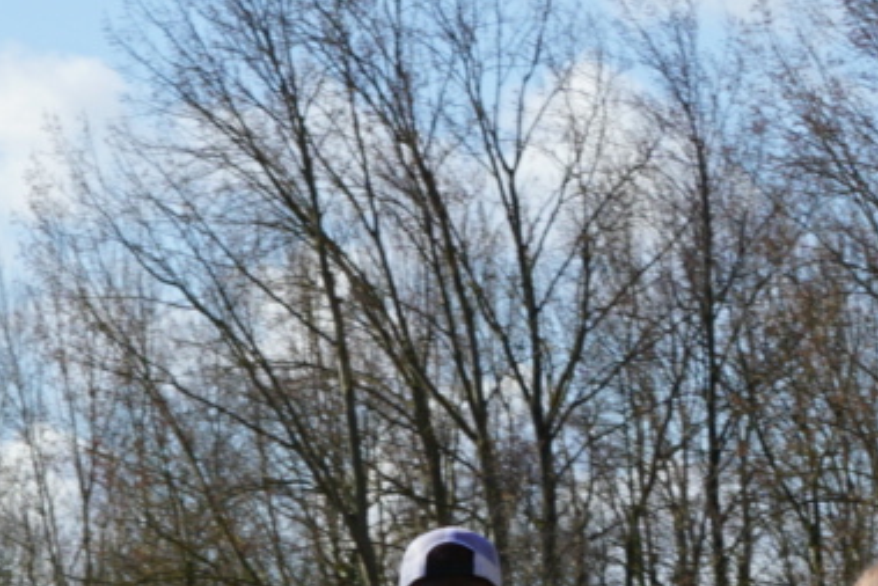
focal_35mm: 320
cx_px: 667
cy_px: 468
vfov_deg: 4.3
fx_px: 7807
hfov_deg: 6.4
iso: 100
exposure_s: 1/160
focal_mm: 50
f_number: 11
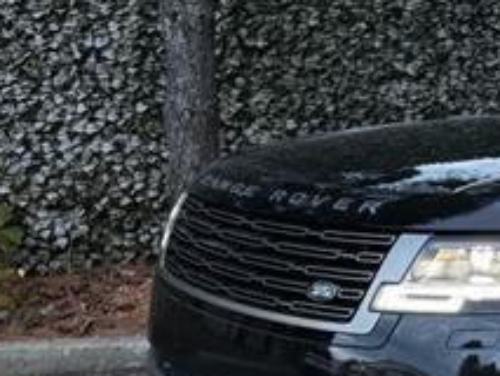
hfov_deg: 23.3
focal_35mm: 72
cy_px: 261
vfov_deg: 20.4
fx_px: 1041
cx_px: 681
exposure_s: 1/38
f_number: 1.78
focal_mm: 6.76
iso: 1000
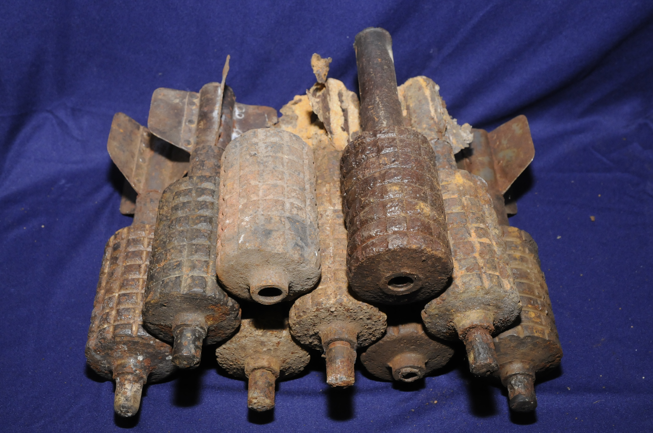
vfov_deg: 28.9
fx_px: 842
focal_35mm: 46
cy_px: 216
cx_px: 326
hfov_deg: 42.4
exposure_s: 1/60
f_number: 7.1
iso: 1000
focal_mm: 31
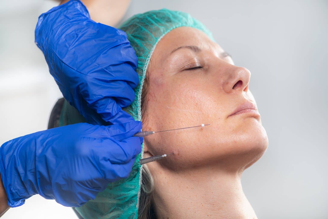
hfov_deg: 19.5
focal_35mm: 105
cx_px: 164
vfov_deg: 13.0
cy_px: 110
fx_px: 957
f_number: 4
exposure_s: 1/160
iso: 100
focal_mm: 105
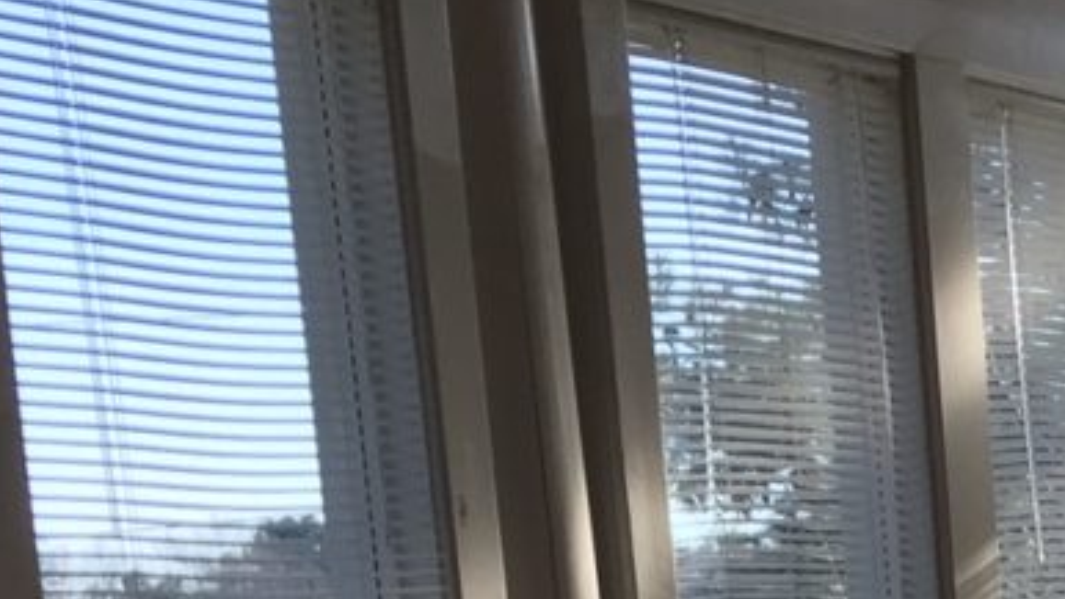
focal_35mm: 131
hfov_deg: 14.7
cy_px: 1595
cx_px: 1799
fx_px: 3699
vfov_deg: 8.3
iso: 32
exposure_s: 1/488
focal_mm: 4.15
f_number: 2.2
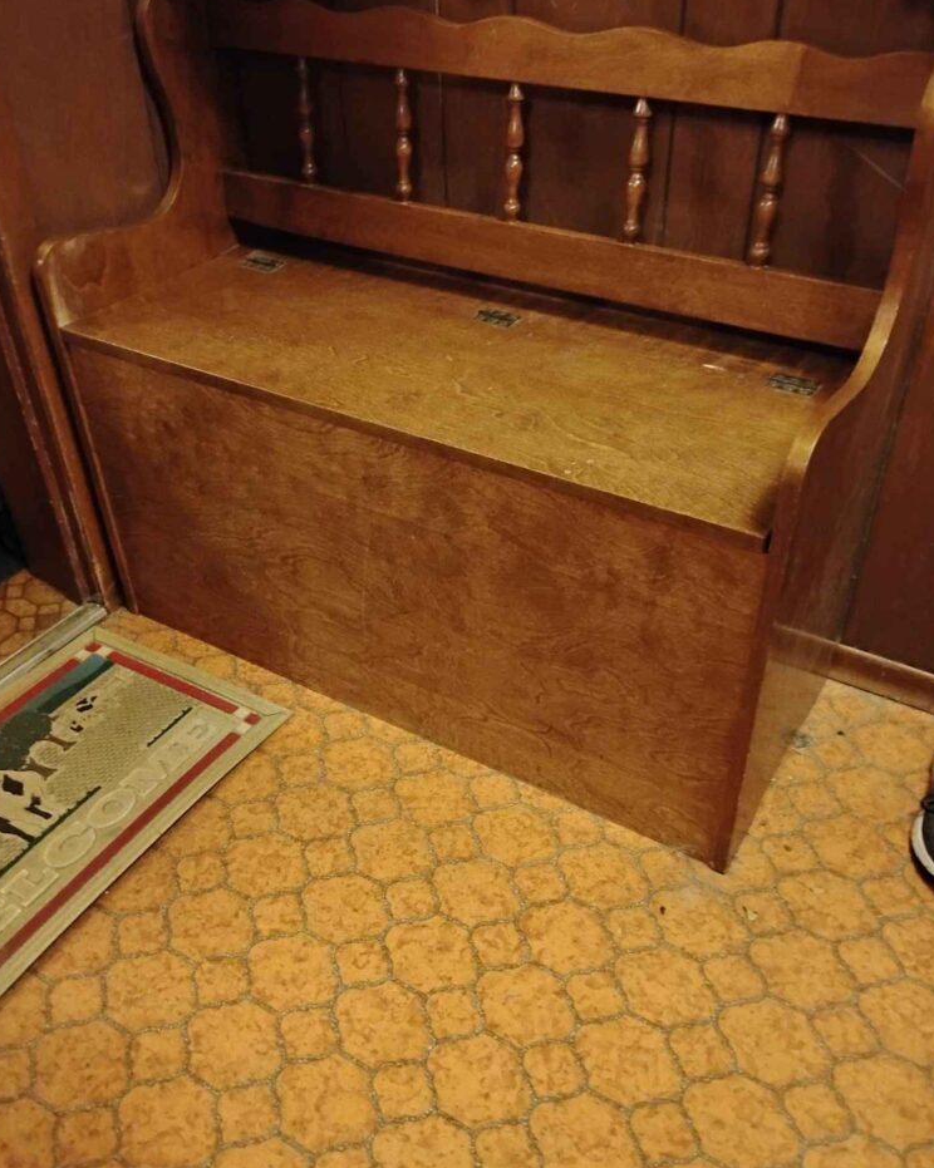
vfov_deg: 58.8
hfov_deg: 48.5
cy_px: 605
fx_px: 1037
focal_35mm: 30
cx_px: 468
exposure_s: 1/20
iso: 3819
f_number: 1.8
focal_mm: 4.26
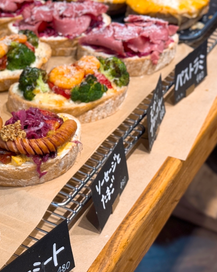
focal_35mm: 81
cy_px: 137
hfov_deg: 18.6
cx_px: 18
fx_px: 651
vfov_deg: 23.6
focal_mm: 6.76
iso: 125
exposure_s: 1/60
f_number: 1.78
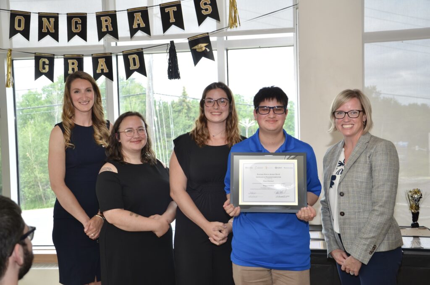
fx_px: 572
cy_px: 142
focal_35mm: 48
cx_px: 215
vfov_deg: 27.9
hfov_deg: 41.2
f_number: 5.6
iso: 320
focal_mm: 32
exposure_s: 1/100
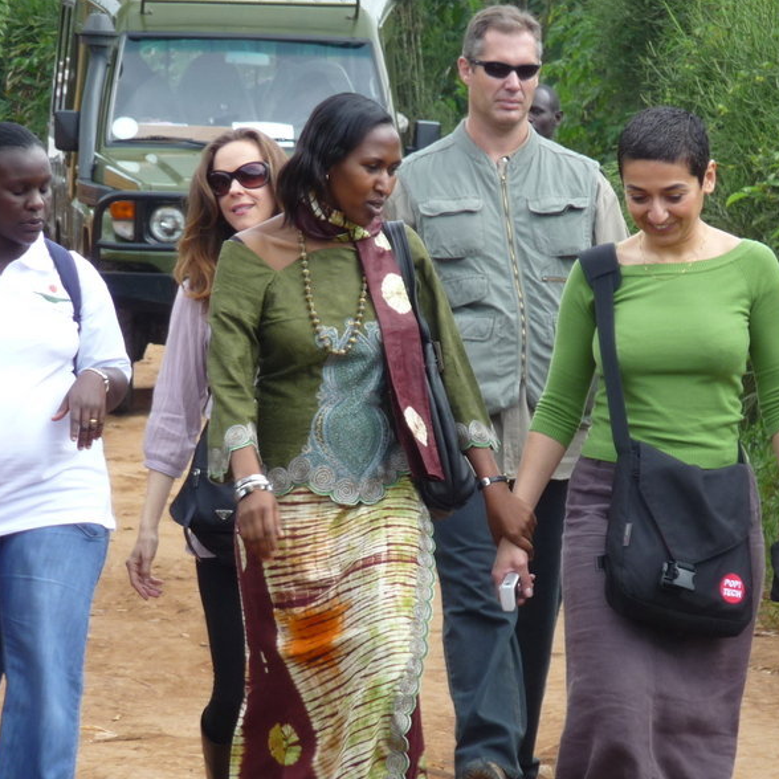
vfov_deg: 4.1
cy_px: 472
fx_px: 10973
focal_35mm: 431
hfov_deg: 4.1
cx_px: 433
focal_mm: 47
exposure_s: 1/125
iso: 125
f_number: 4.9
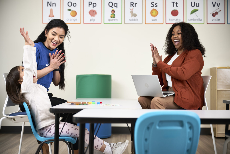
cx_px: 115
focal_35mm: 59
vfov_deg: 23.0
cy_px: 77
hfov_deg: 33.9
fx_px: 377
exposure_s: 1/125
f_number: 2.8
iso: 64
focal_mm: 59
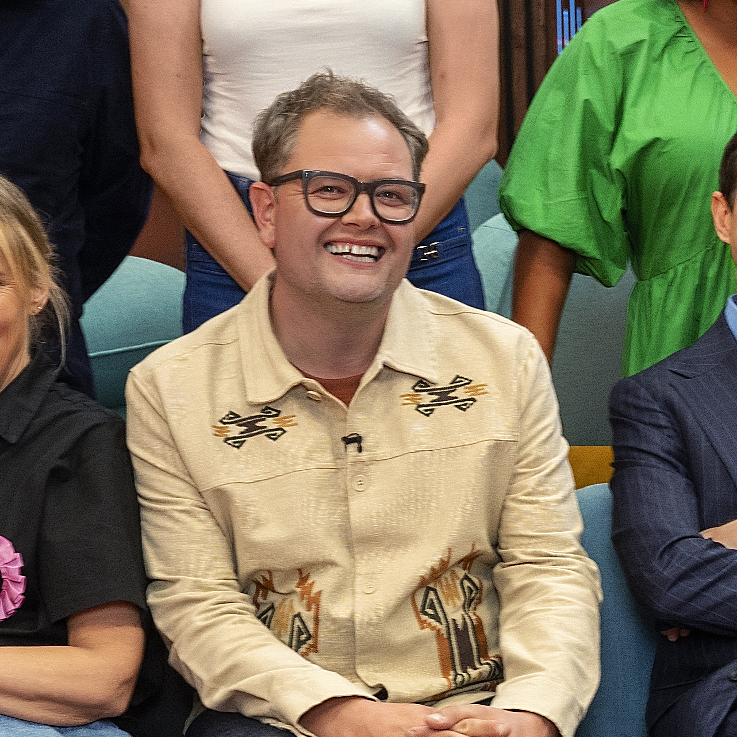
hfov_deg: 12.0
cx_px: 982
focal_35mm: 141
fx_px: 3399
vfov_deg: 12.3
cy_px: 532
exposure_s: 1/125
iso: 800
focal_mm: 33.5
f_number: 8
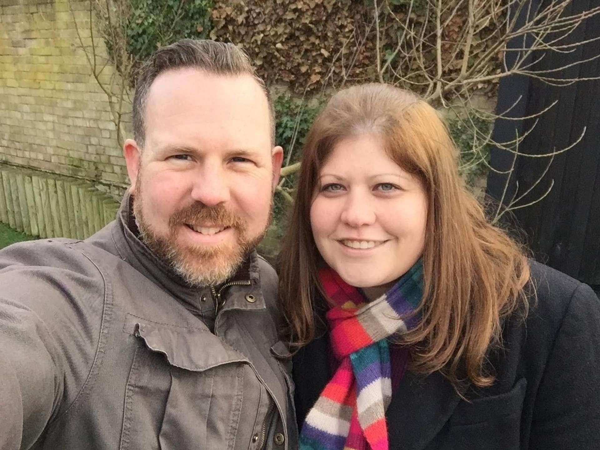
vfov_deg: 45.4
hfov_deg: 58.4
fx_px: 537
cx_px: 300
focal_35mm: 31
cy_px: 225
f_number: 2.2
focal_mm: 2.65
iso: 32
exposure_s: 1/240
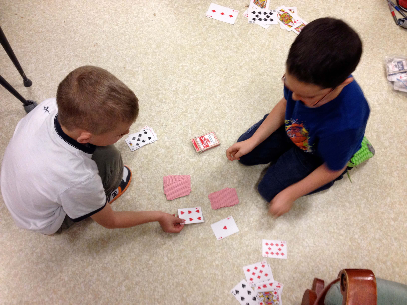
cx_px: 204
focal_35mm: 35
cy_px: 152
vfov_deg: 40.7
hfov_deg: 52.6
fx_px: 412
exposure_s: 1/20
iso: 160
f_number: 2.4
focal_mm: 4.3
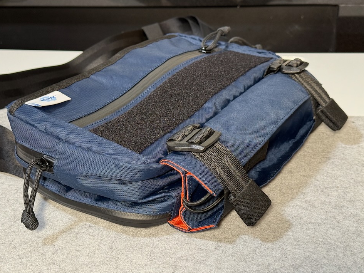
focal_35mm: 52
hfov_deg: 36.8
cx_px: 175
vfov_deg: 28.0
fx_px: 547
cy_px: 137
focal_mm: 6.76
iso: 100
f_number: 1.78
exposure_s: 1/60
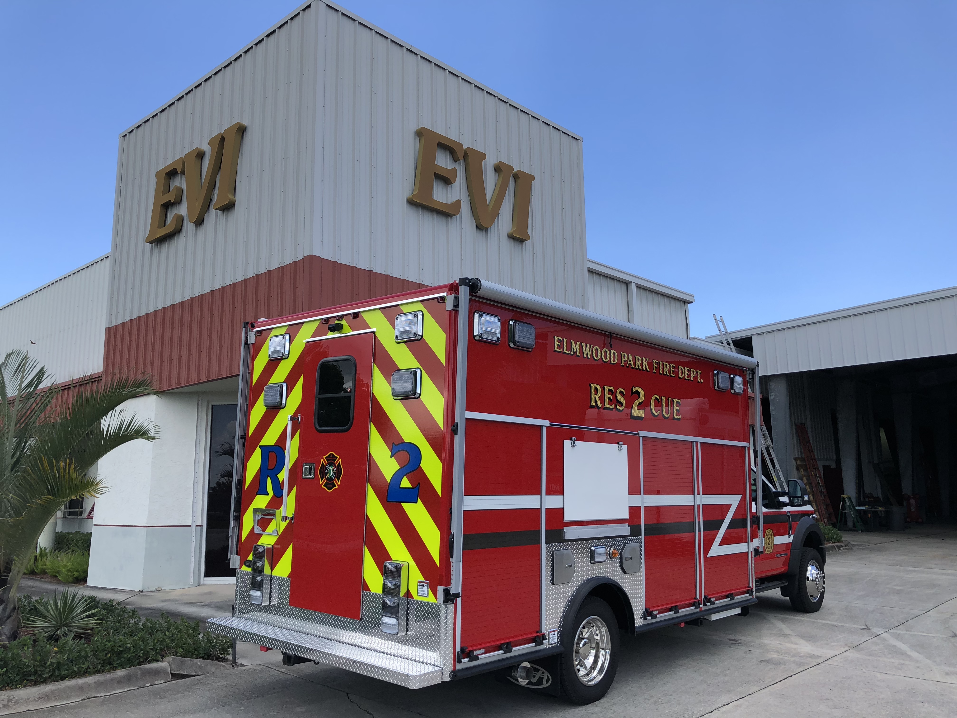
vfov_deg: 49.7
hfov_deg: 63.4
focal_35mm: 28
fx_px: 774
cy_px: 359
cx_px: 478
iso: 20
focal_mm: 4
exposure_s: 1/960
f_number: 1.8
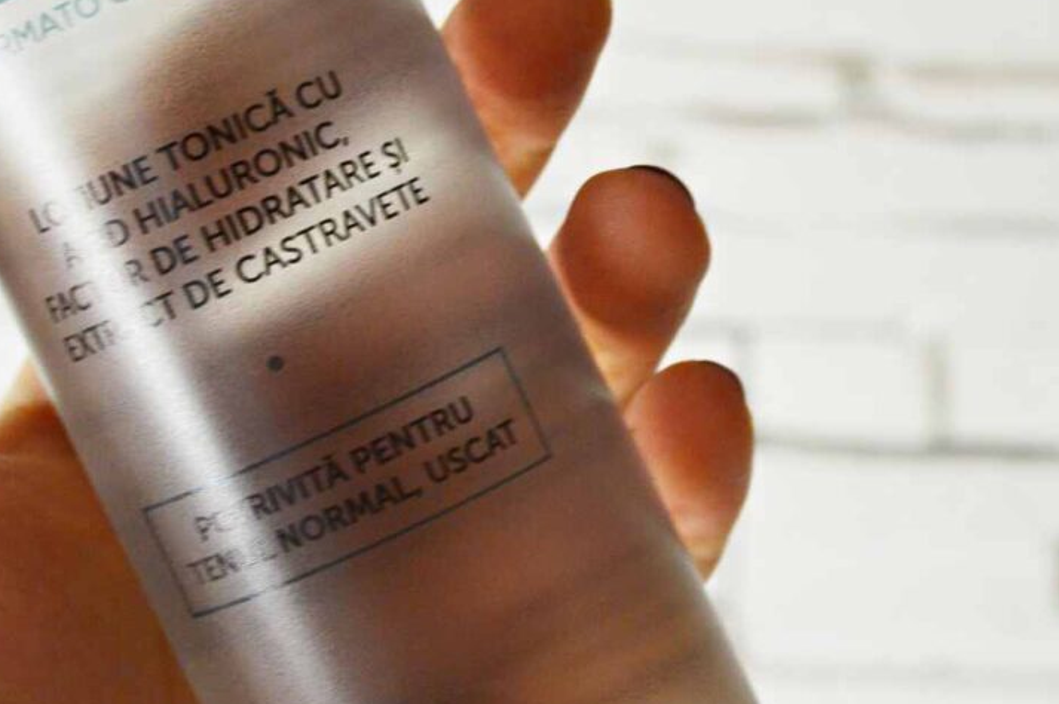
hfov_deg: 18.1
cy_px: 222
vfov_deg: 12.1
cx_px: 527
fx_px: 3323
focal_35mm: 113
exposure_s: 1/15
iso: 800
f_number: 6.3
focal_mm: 35
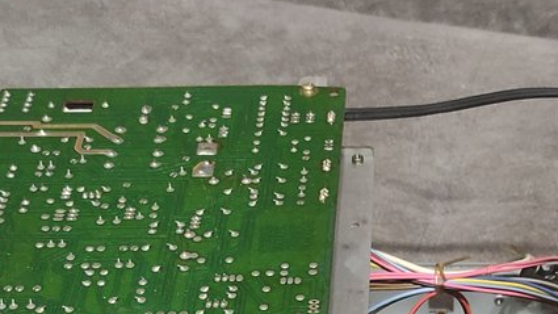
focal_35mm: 82
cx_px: 408
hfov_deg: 25.6
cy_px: 535
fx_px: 1213
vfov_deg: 13.5
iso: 1612
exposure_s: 1/20
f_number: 1.89
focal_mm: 5.43
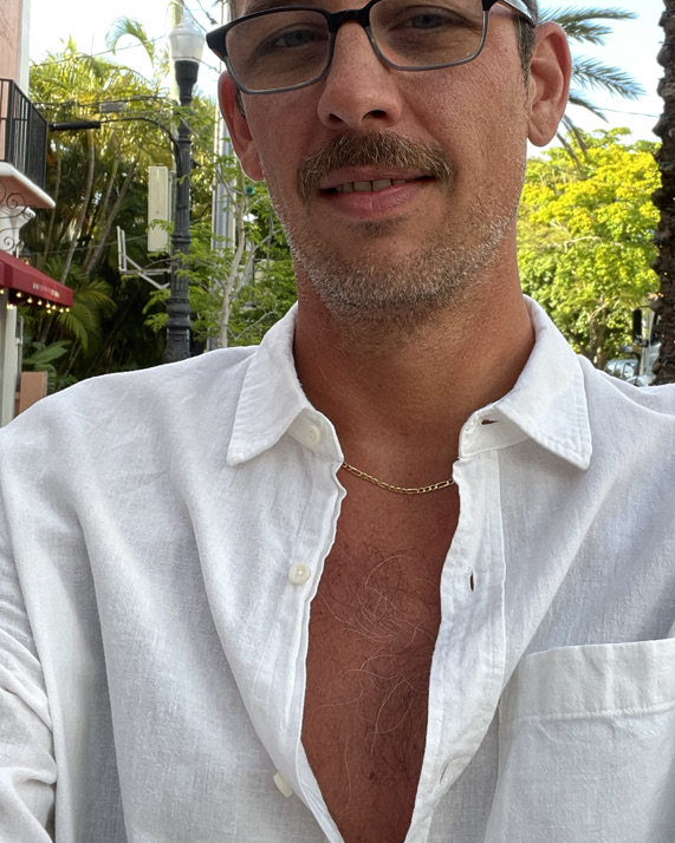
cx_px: 397
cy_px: 301
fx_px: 1049
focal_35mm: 42
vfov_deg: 43.4
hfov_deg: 35.6
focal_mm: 2.71
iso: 64
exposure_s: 1/121
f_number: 2.2
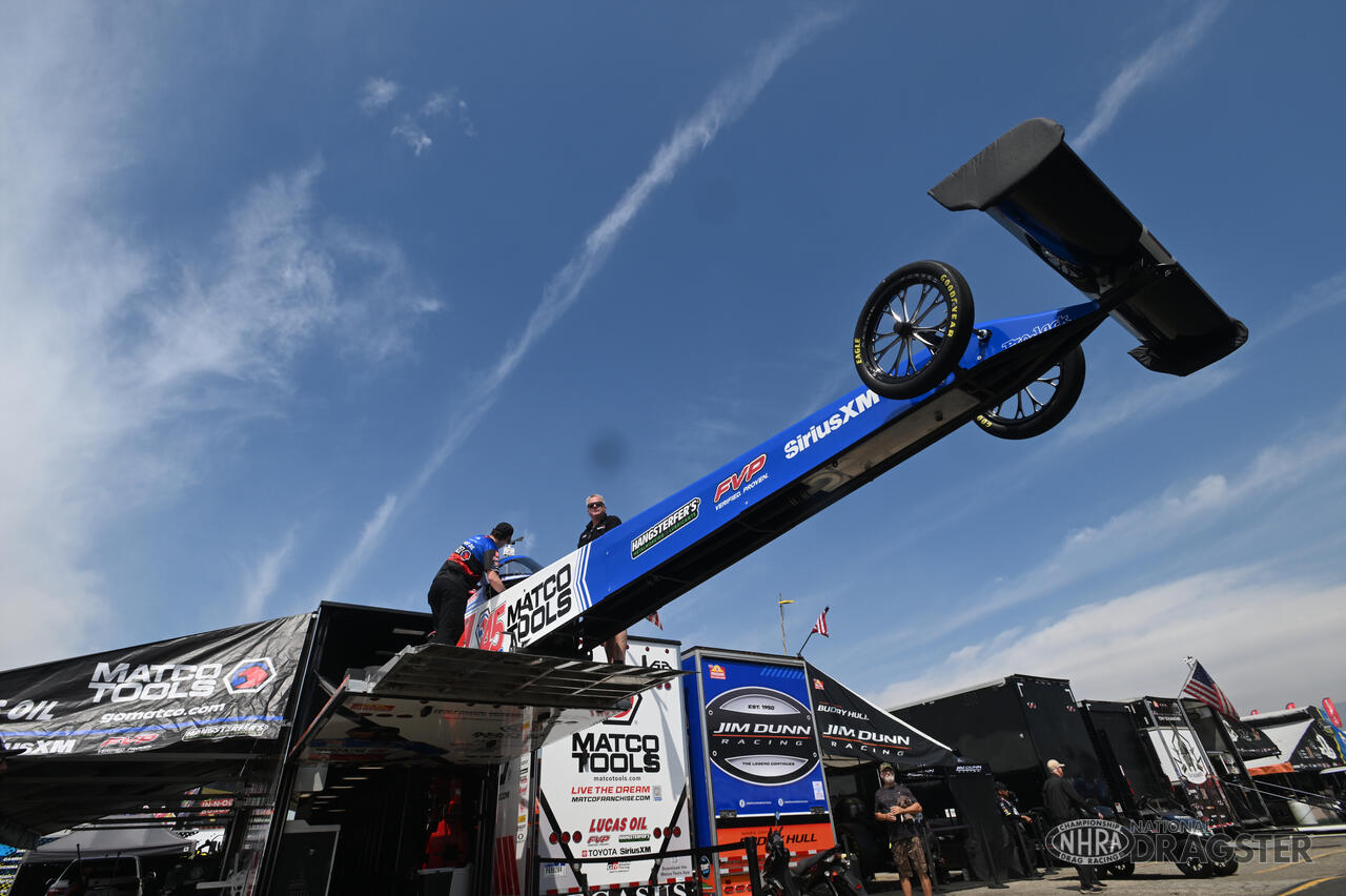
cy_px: 448
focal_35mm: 17
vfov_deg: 70.4
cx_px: 673
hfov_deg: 93.3
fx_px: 635
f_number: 11
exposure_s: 1/400
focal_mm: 17
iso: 200
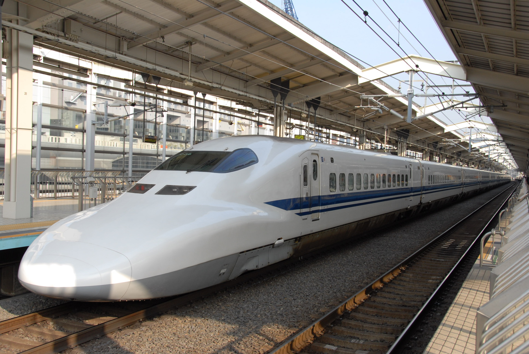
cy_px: 177
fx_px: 574
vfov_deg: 34.3
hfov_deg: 49.5
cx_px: 264
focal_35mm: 39
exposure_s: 1/200
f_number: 7.1
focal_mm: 26
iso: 200
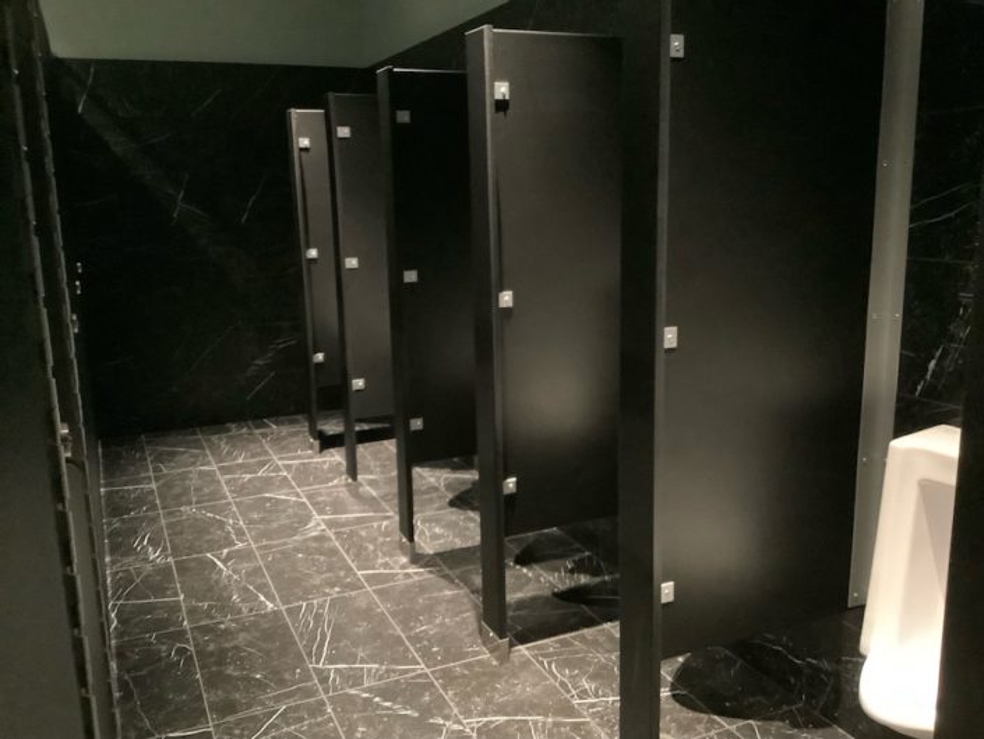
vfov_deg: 45.5
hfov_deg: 58.3
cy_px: 370
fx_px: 881
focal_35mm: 31
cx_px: 492
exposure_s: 1/17
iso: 800
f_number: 2.4
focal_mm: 3.3
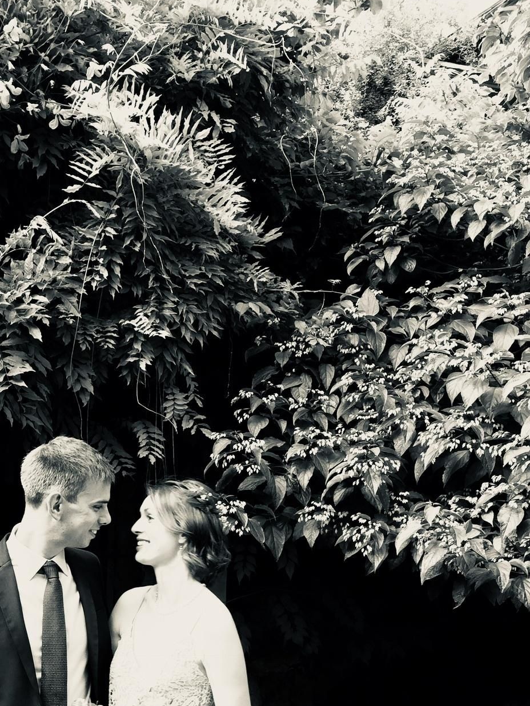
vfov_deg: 38.0
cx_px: 110
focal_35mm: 48
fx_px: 980
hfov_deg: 29.6
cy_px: 576
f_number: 2.2
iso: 32
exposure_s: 1/119
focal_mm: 4.15
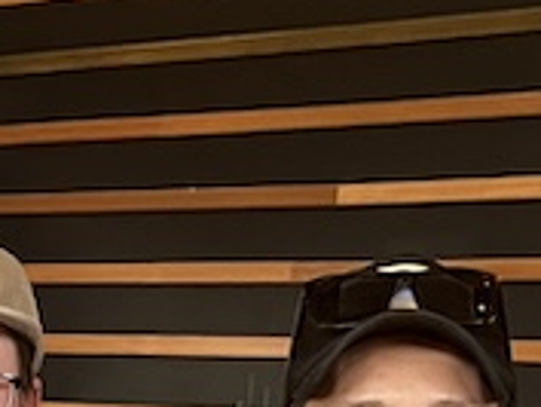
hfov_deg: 13.3
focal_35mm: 147
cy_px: 1080
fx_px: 2299
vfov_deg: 8.8
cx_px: 37
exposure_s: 1/60
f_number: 1.5
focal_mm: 5.7
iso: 250
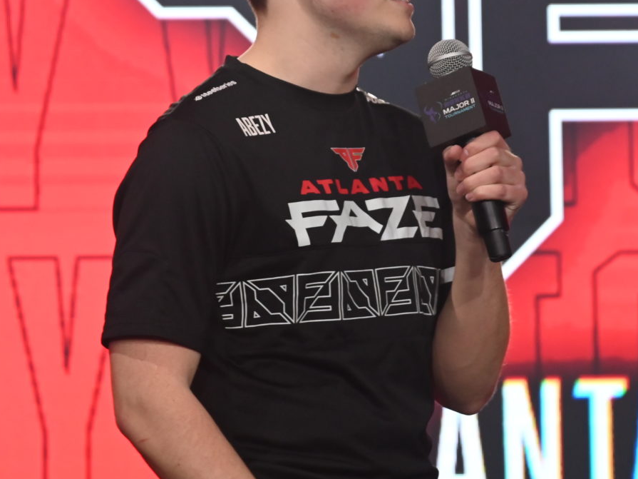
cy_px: 119
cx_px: 343
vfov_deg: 7.5
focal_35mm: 198
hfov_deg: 10.0
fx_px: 3649
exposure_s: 1/125
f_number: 5.6
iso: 2200
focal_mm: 80
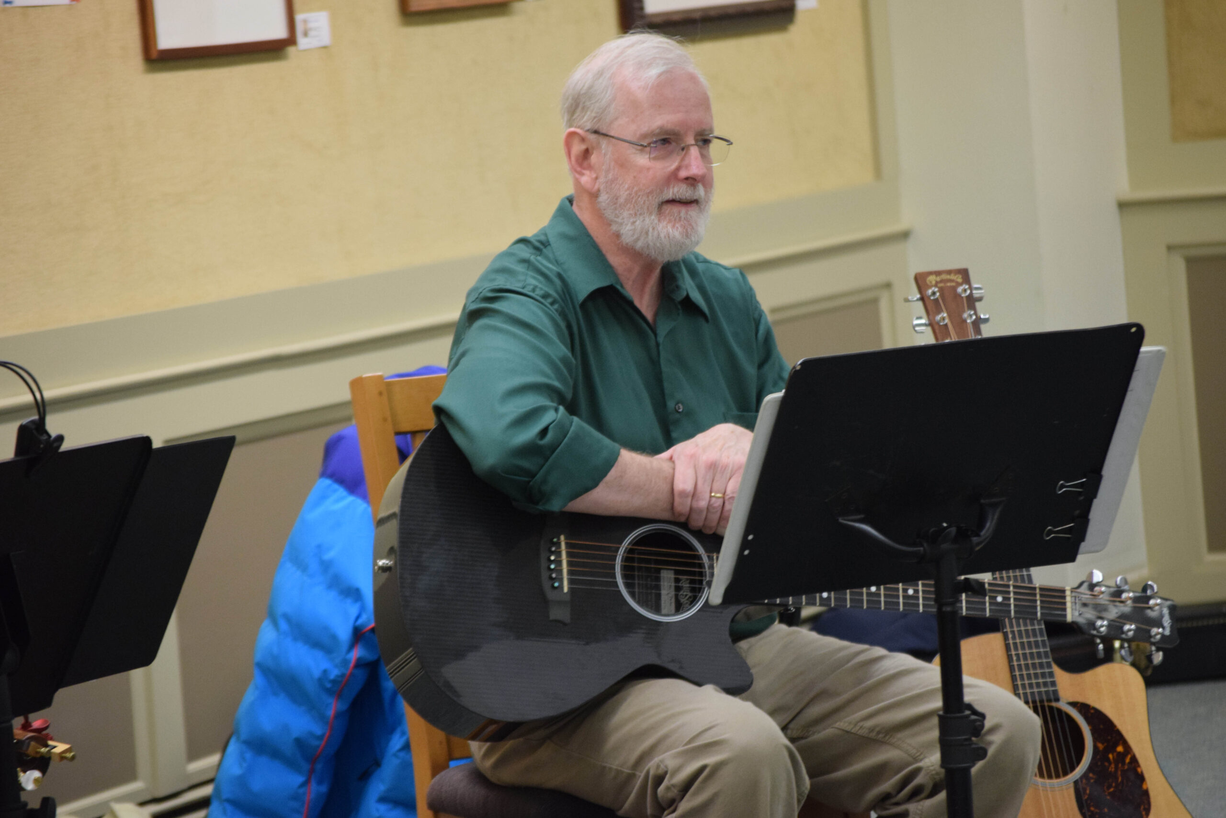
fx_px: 6130
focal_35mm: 180
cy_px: 409
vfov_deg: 7.6
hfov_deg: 11.4
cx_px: 613
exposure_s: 1/80
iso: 1600
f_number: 4.8
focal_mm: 120
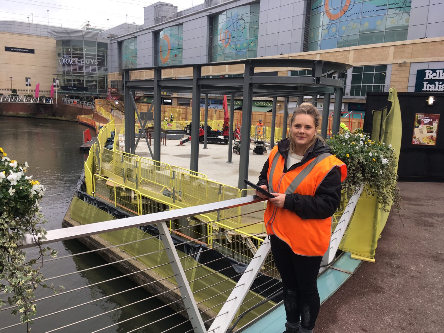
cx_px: 222
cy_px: 166
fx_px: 372
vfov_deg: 48.2
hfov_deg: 61.7
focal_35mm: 29
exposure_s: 1/100
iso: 25
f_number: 2.2
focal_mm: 4.15
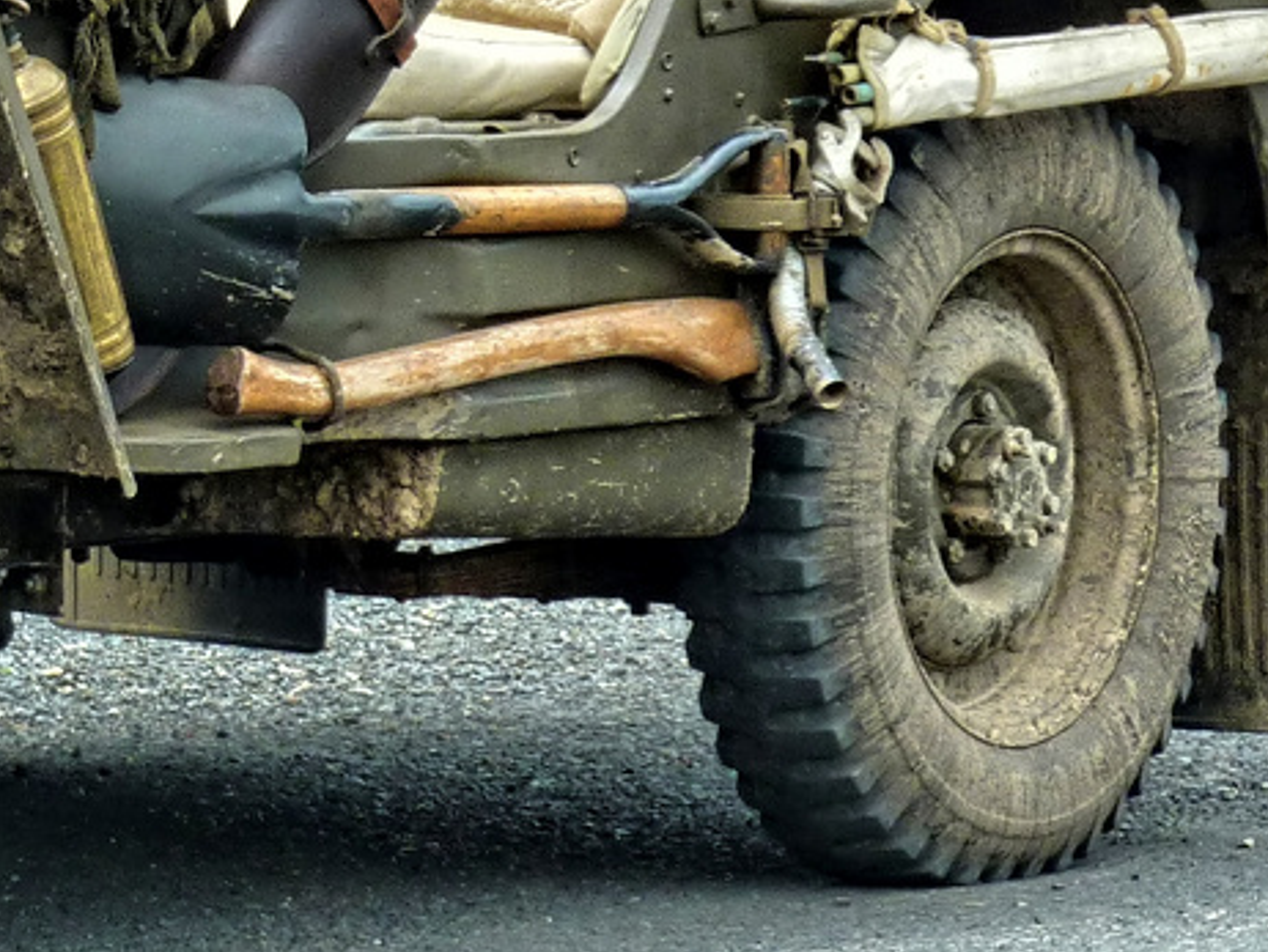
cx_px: -231
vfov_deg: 3.5
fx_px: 15649
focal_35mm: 427
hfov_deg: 4.6
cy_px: -151
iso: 80
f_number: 4.5
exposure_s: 1/125
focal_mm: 22.5
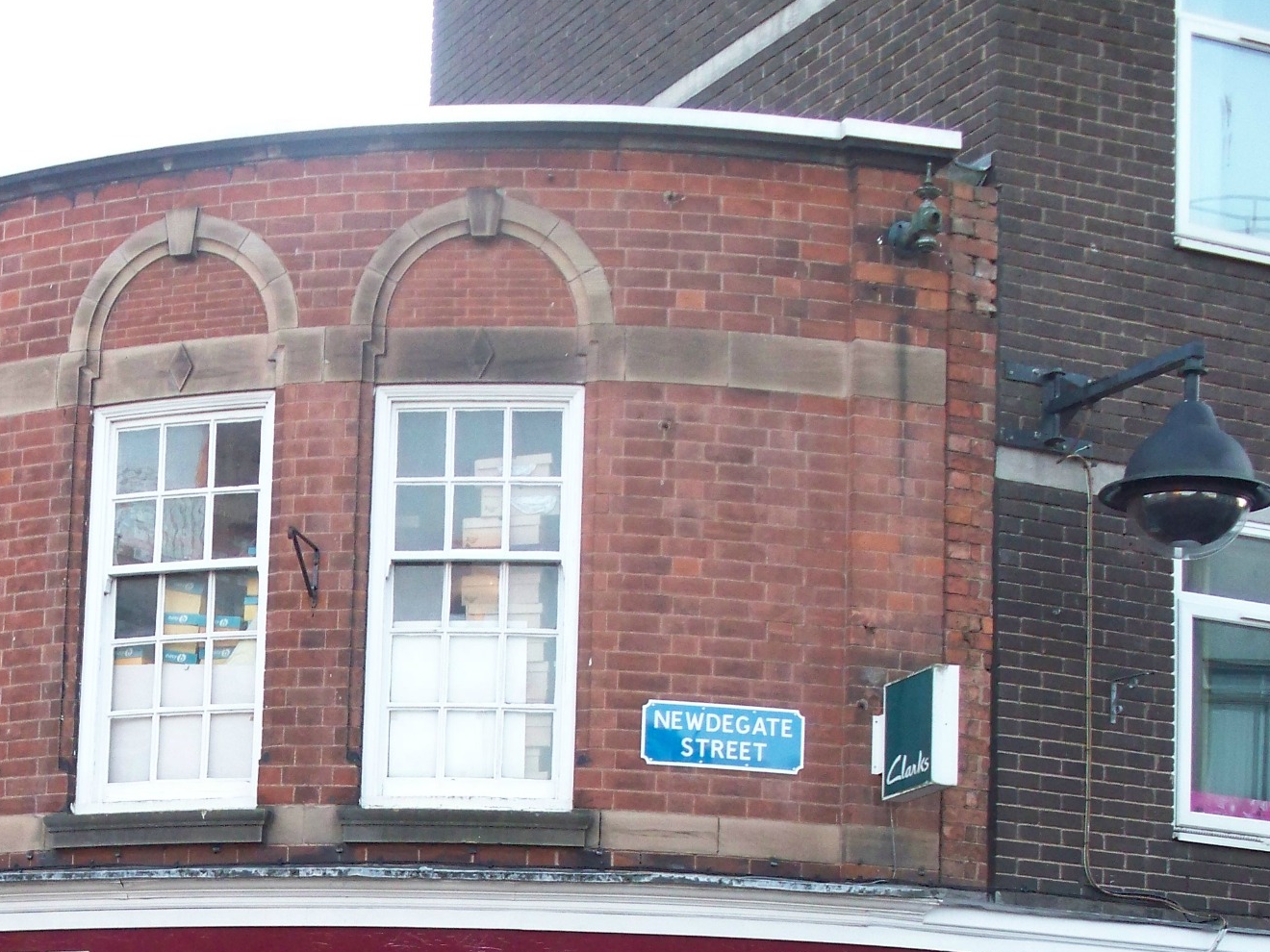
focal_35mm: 94
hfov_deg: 20.5
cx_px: 149
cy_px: 933
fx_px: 3449
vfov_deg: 15.5
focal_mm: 9.86
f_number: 2.9
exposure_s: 1/60
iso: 200
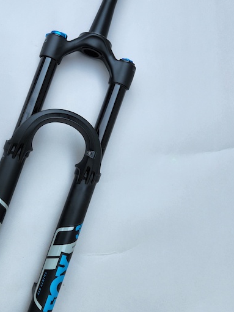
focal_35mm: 36
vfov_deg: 51.3
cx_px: 62
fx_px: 325
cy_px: 140
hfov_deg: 38.7
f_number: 1.8
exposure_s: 1/373
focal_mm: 5.4
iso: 20
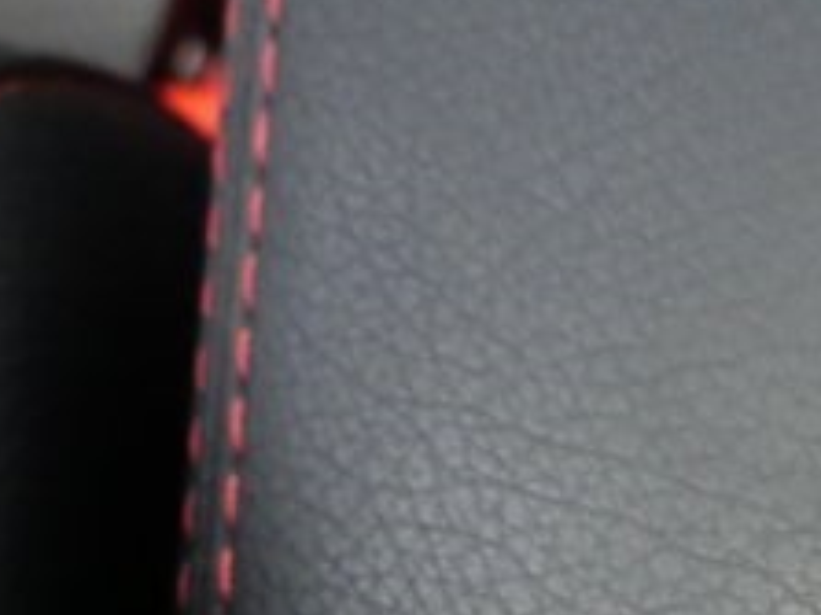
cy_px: 799
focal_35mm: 156
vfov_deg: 9.3
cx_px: 1414
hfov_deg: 11.8
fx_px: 3698
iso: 3200
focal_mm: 17
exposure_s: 1/4
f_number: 3.8
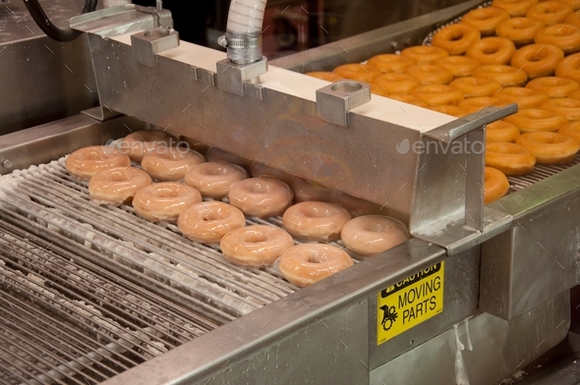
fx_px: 1255
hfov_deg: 26.0
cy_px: 192
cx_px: 290
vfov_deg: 17.5
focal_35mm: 78
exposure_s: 1/40
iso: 200
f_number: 5
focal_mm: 52
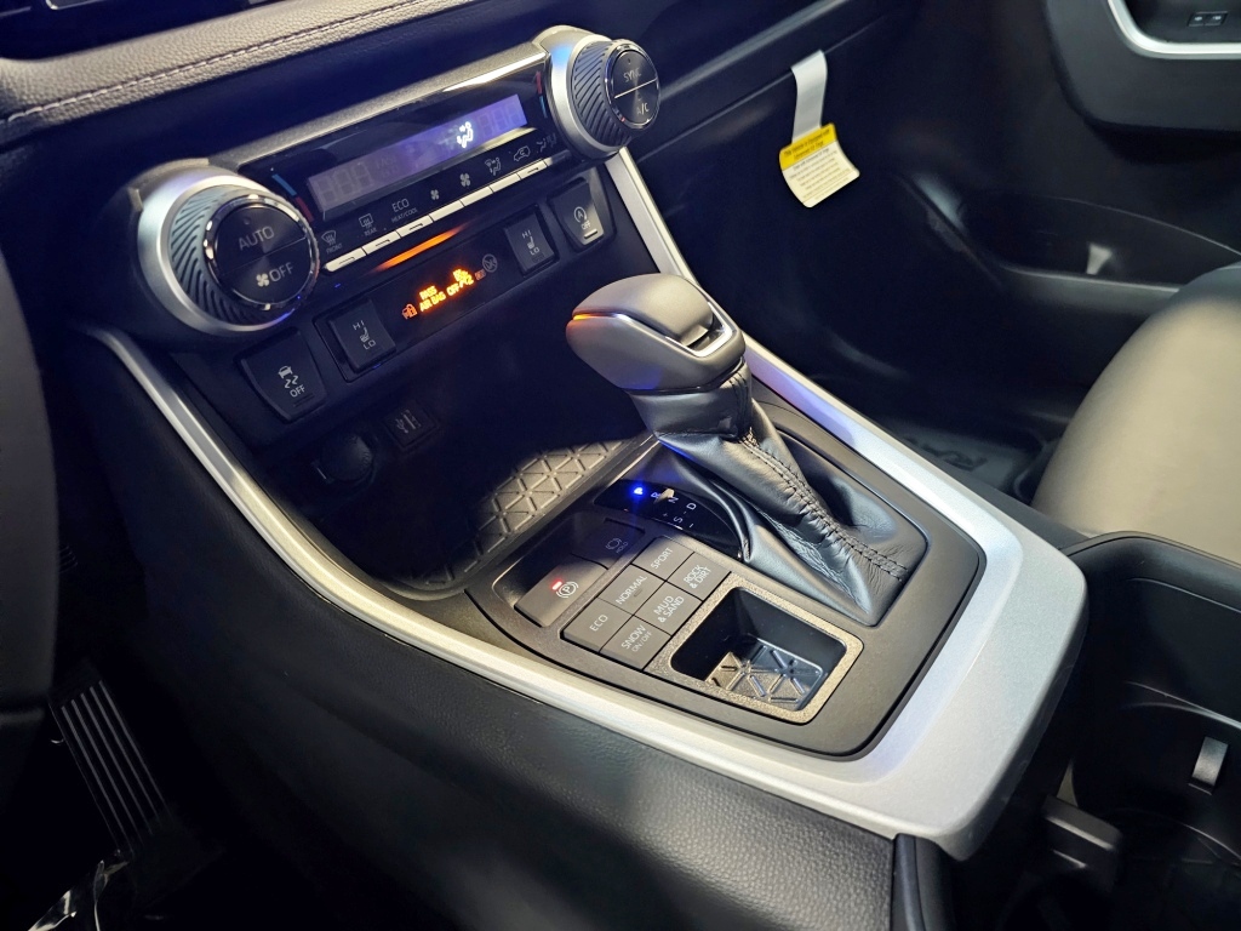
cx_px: 620
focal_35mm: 23
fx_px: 825
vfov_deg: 58.9
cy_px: 466
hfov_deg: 73.9
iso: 1250
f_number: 1.7
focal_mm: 6.3
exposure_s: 1/24
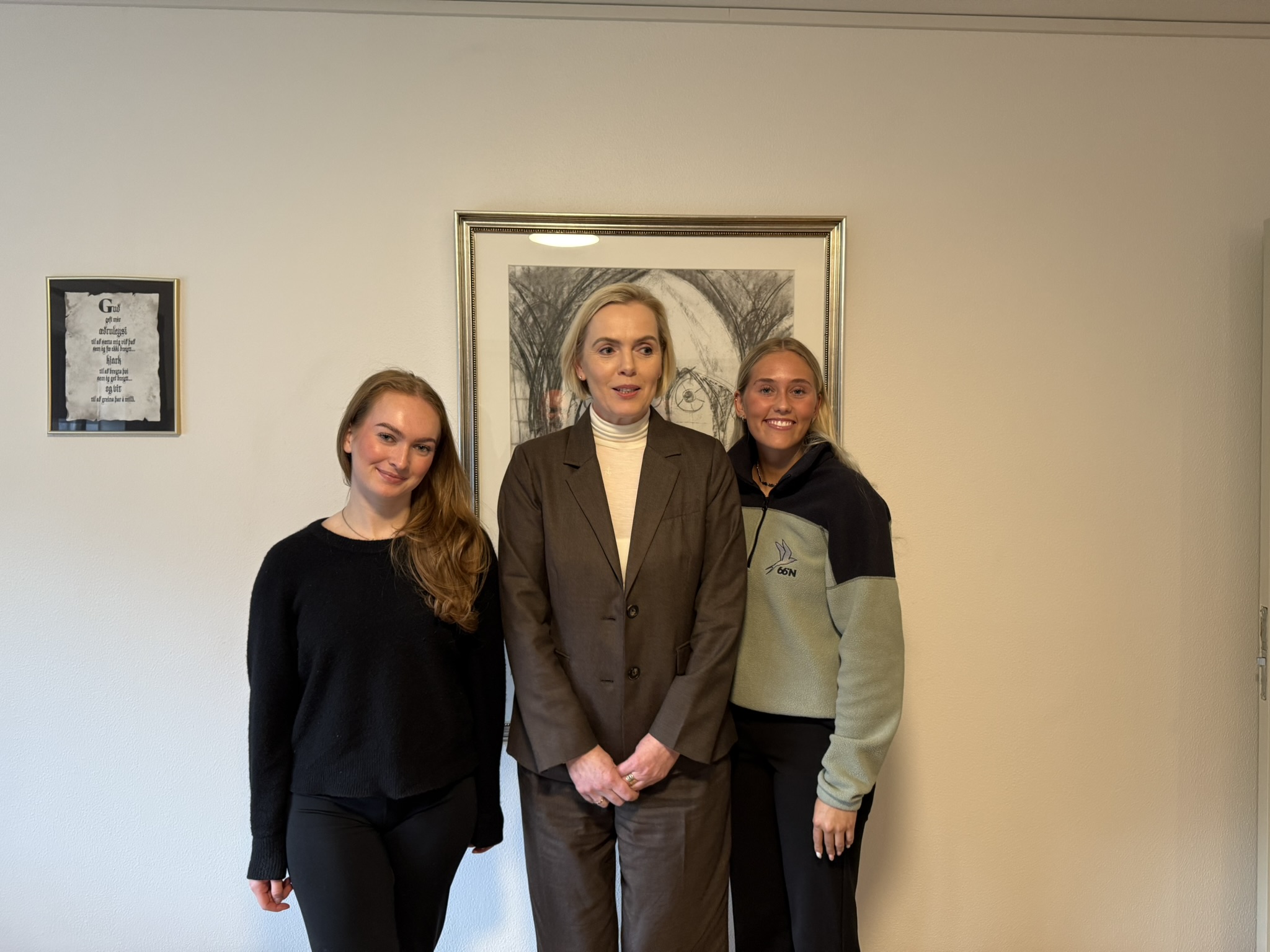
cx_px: 635
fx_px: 881
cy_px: 476
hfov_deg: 71.6
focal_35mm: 24
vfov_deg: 56.8
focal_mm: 6.76
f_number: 1.78
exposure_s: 1/50
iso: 250
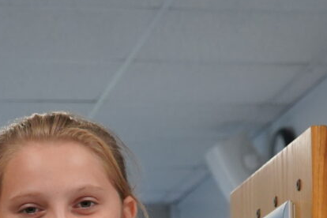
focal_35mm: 183
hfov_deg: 11.2
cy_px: 471
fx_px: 1662
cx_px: 129
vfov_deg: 7.2
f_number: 4
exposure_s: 1/160
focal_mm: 37
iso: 1600
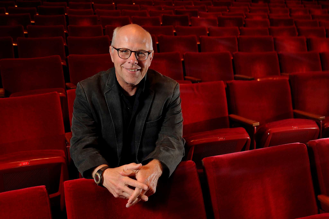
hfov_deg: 49.6
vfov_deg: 34.1
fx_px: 356
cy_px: 110
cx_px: 164
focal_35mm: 39
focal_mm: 26
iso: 400
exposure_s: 1/5
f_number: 6.3
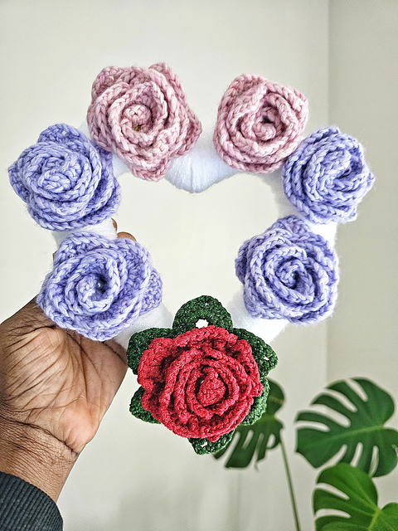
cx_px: 199
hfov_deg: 58.9
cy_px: 266
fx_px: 353
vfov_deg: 73.9
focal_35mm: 23
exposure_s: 1/30
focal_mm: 6.3
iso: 320
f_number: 1.7
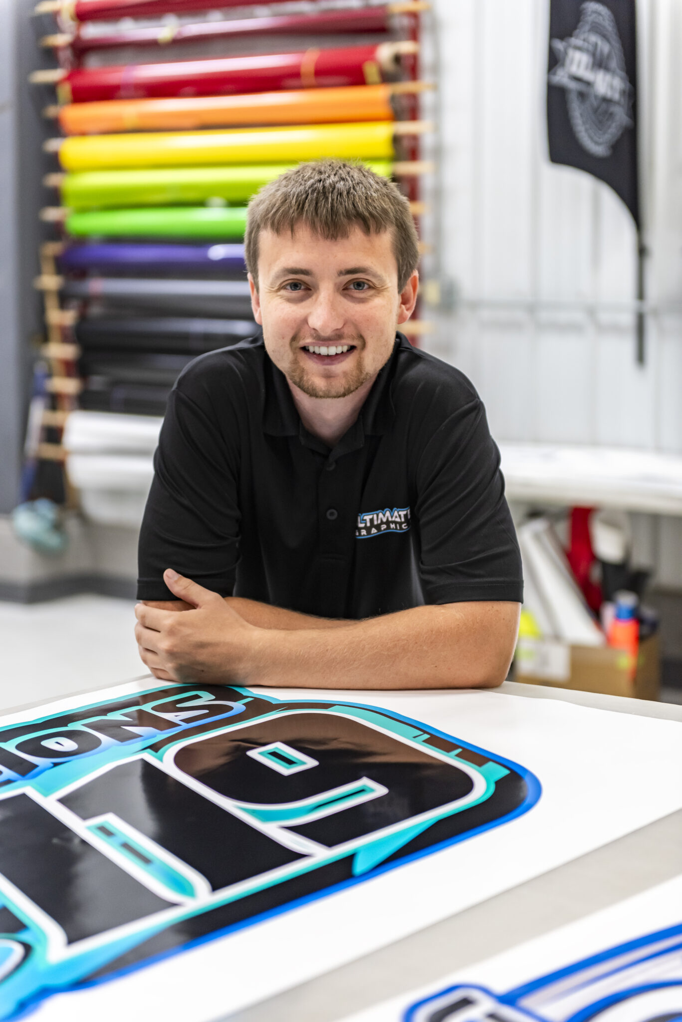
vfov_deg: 28.8
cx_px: 341
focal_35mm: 70
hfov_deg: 19.5
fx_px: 1987
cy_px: 511
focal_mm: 70
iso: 1000
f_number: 2.8
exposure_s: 1/125
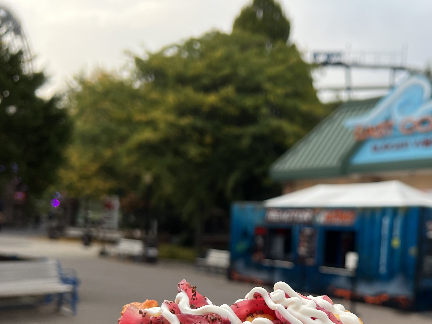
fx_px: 537
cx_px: 325
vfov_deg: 32.5
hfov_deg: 42.5
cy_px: 266
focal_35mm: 43
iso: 50
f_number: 1.5
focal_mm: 5.7
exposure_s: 1/531
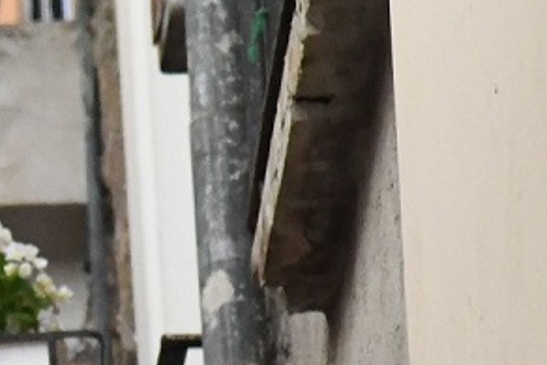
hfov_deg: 2.5
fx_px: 12495
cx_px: -525
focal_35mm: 822
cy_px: 562
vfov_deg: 1.7
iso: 8000
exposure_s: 1/8000
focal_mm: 120
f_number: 4
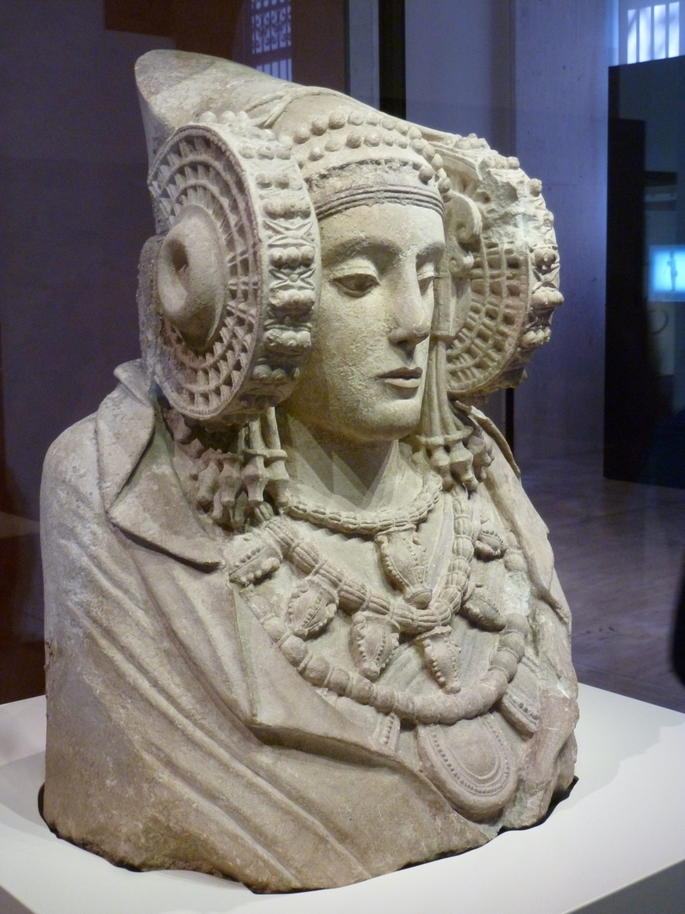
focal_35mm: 49
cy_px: 457
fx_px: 1293
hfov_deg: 29.7
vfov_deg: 38.9
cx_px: 342
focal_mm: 8.7
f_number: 4.1
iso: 400
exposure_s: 1/13
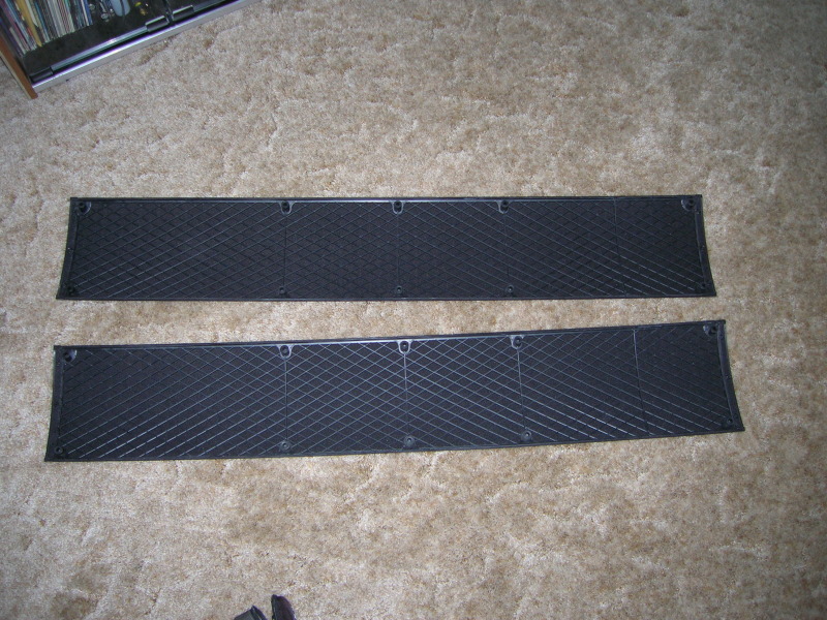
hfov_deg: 54.0
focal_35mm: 34
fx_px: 812
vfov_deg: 41.8
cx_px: 414
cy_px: 310
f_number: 2.9
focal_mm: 5.7
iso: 90
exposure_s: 1/60.1
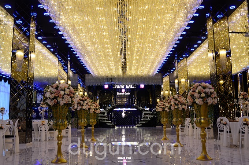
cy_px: 82
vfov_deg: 36.7
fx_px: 248
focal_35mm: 36
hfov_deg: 53.2
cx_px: 124
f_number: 4
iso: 200
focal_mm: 24
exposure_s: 1/30
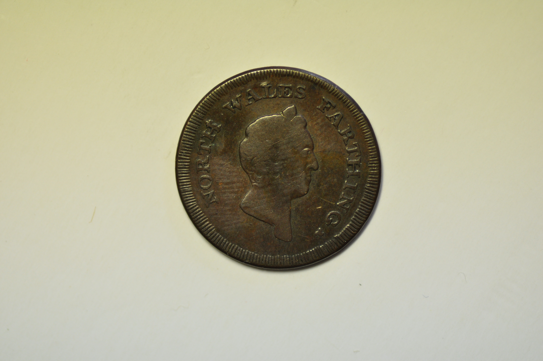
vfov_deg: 15.2
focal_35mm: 90
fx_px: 1356
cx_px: 272
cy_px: 180
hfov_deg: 22.6
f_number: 4
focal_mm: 60
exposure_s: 1/250
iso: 640
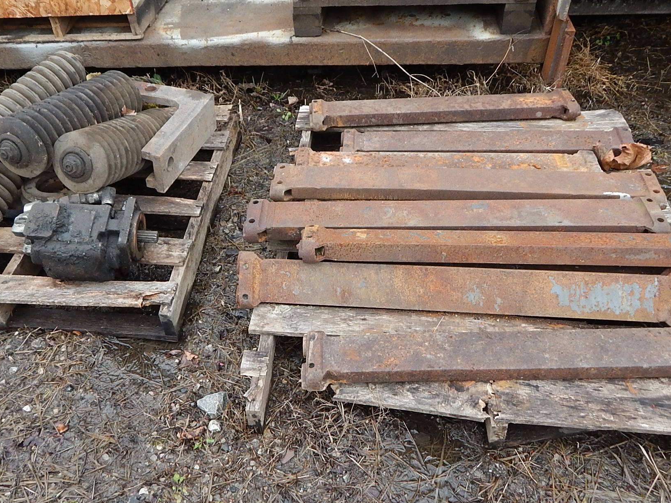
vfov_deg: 44.2
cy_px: 251
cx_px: 306
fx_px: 620
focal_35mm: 32
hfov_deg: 56.7
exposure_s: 1/250
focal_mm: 4
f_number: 3
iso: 220
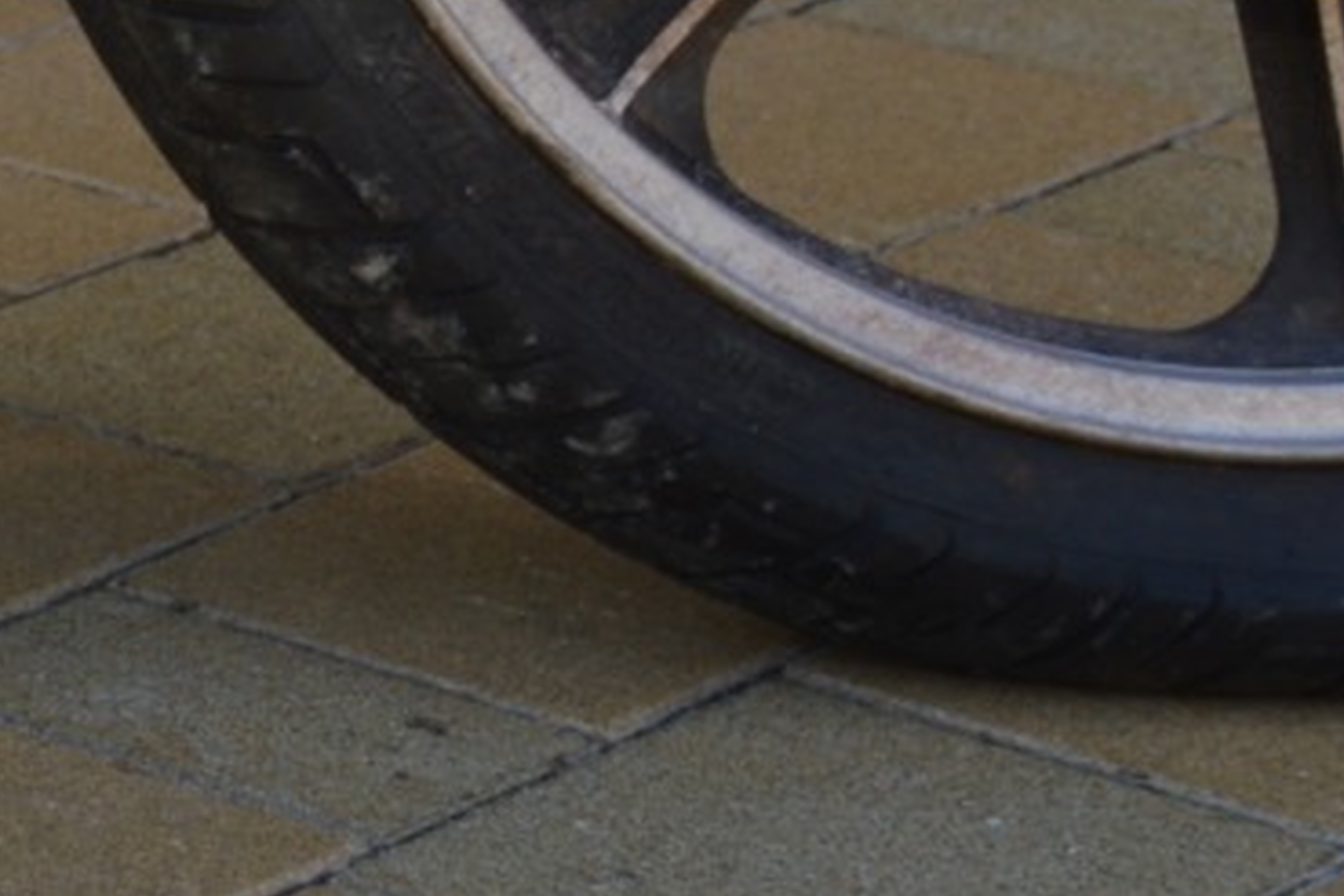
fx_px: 7931
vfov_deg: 6.3
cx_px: -1843
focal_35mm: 212
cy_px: -667
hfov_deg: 8.8
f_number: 6.3
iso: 100
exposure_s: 1/160
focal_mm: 29
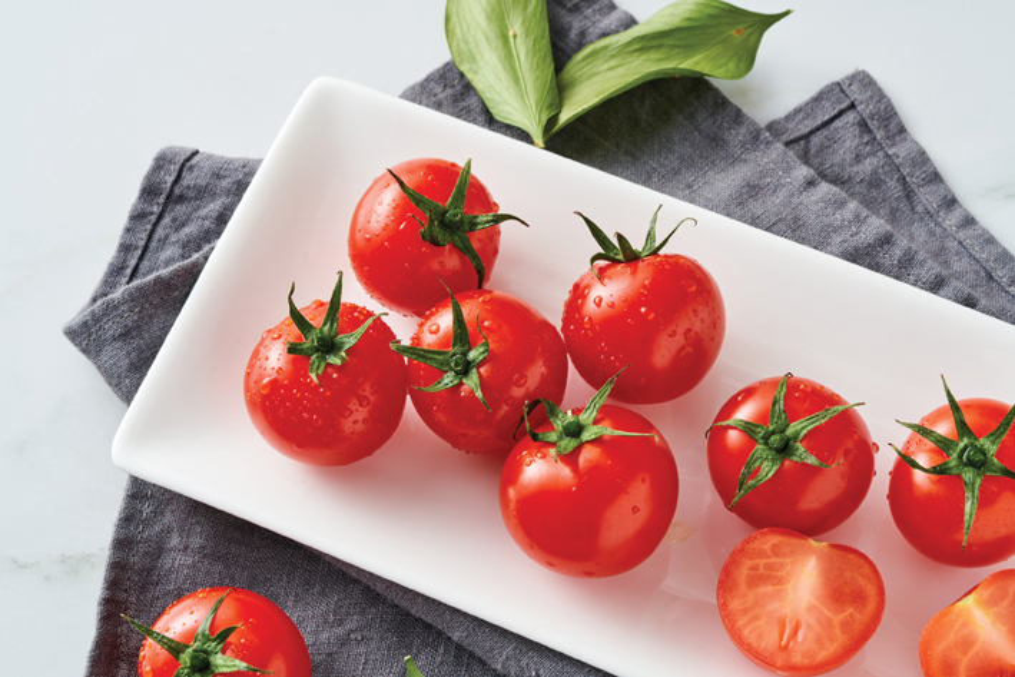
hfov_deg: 22.6
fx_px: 2538
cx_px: 508
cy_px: 338
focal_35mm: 90
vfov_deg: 15.2
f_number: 16
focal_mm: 90
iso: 200
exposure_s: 1/125
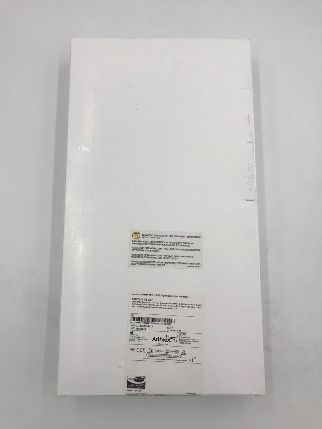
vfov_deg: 63.4
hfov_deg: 49.8
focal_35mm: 28
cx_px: 161
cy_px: 214
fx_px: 347
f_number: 1.8
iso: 20
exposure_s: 1/389
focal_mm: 3.99
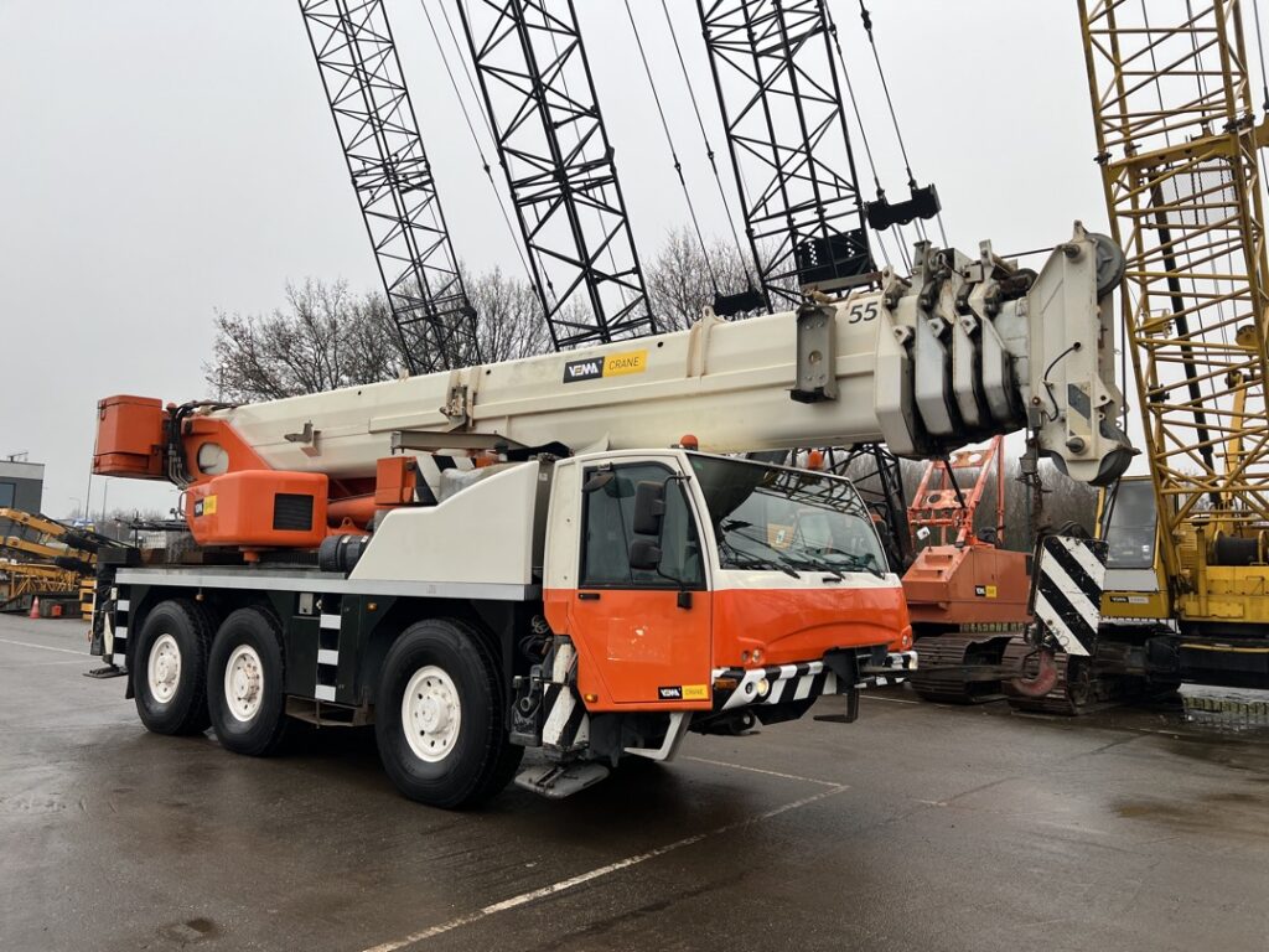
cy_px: 476
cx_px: 634
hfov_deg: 67.3
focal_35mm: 26
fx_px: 953
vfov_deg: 53.1
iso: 50
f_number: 1.5
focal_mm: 5.7
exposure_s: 1/468
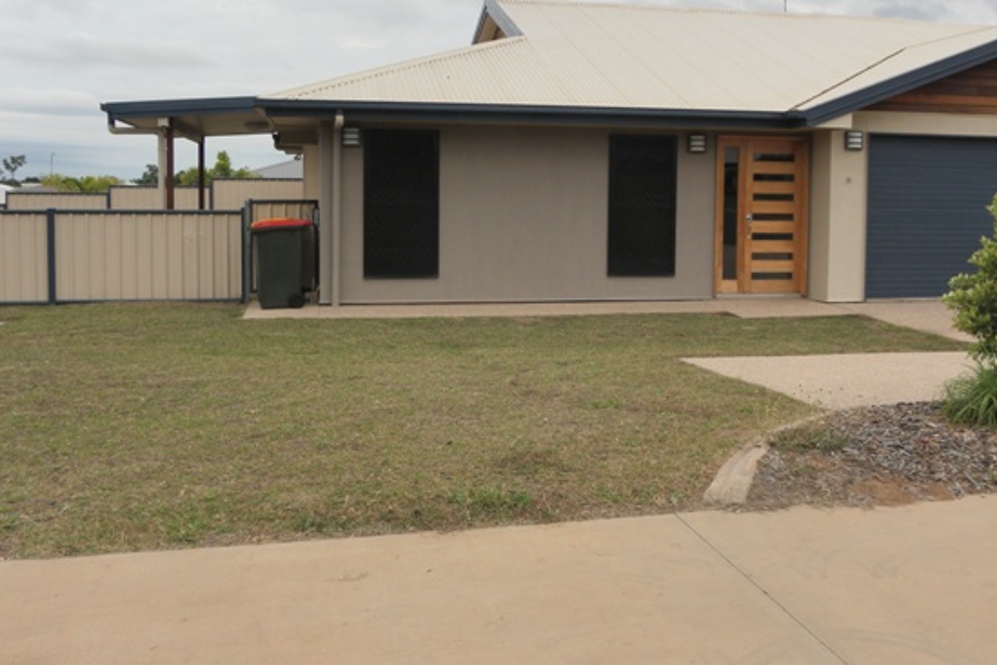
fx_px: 1108
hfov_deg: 48.4
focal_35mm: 40
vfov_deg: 33.2
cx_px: 558
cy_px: 233
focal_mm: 5.9
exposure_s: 1/320
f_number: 5.6
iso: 64
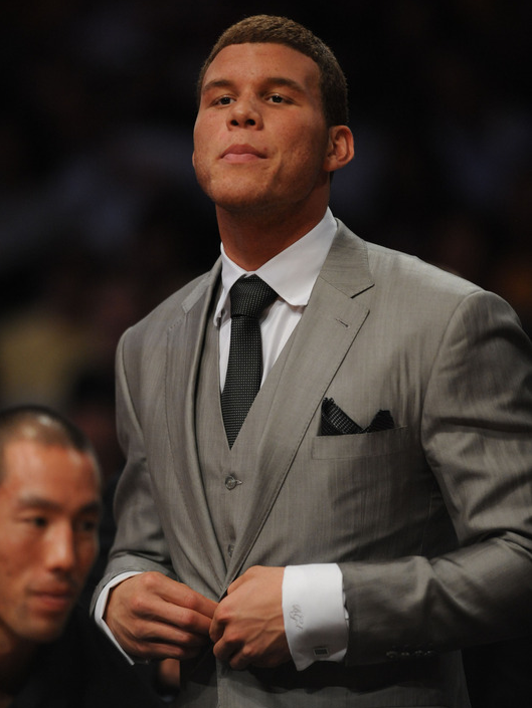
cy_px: 335
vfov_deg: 6.1
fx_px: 6699
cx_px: 265
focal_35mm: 327
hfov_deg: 4.5
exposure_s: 1/800
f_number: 2.8
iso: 2500
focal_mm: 300
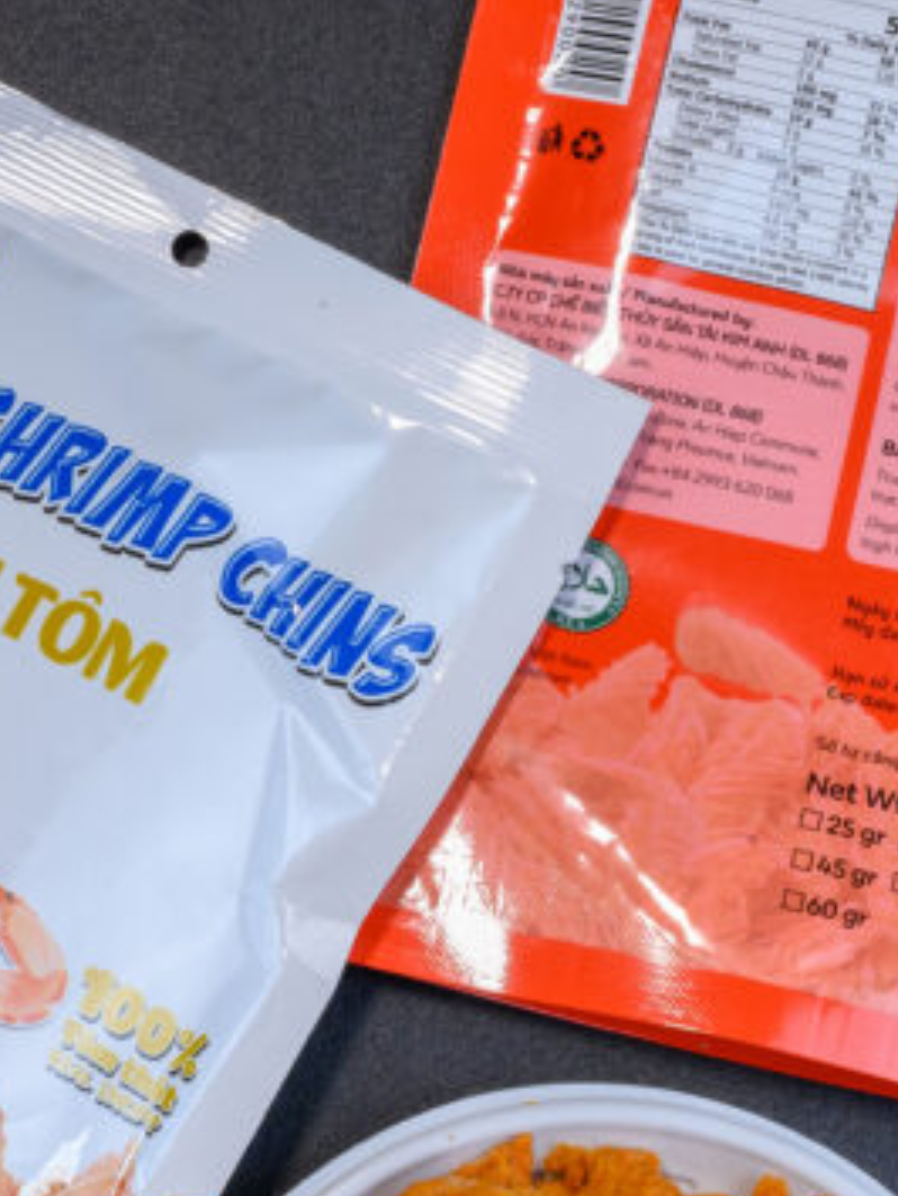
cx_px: 317
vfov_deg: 12.1
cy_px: 862
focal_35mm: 163
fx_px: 5631
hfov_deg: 9.1
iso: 800
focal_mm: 50
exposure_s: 1/80
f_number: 16
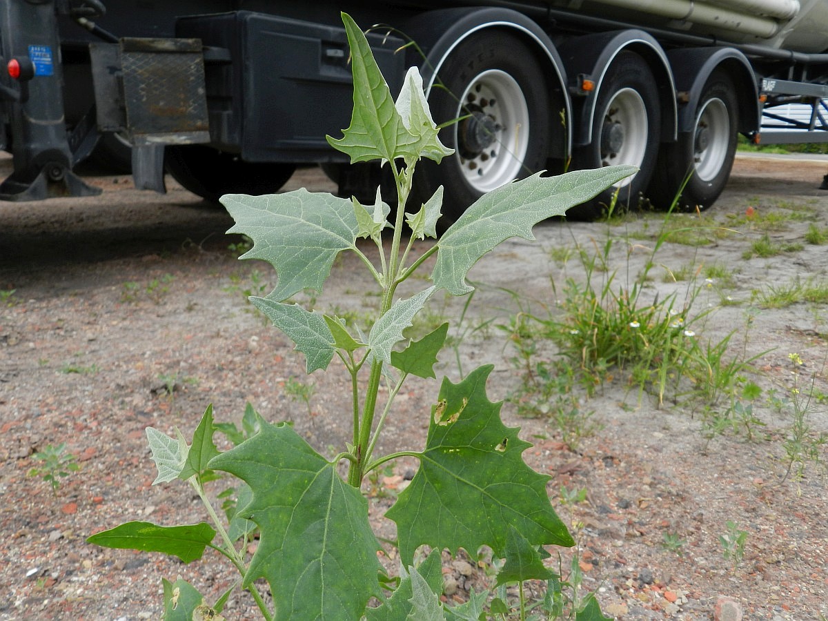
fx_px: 765
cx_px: 414
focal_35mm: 32
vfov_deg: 44.2
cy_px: 310
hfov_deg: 56.8
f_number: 3.7
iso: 160
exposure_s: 1/500
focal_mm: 5.6
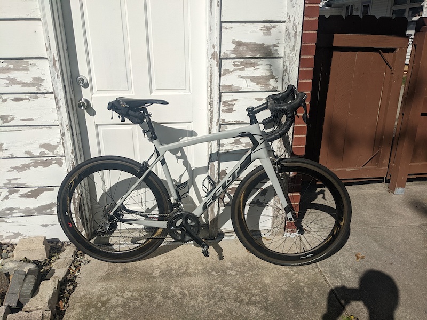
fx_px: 333
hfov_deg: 65.3
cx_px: 214
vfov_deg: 51.4
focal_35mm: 27
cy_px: 160
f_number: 1.73
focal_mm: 4.38
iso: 100
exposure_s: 1/11765
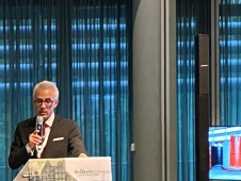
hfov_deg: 13.6
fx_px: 962
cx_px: -97
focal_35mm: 138
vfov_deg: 10.7
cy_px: 178
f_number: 1.8
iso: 500
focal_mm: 4.25
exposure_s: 1/41
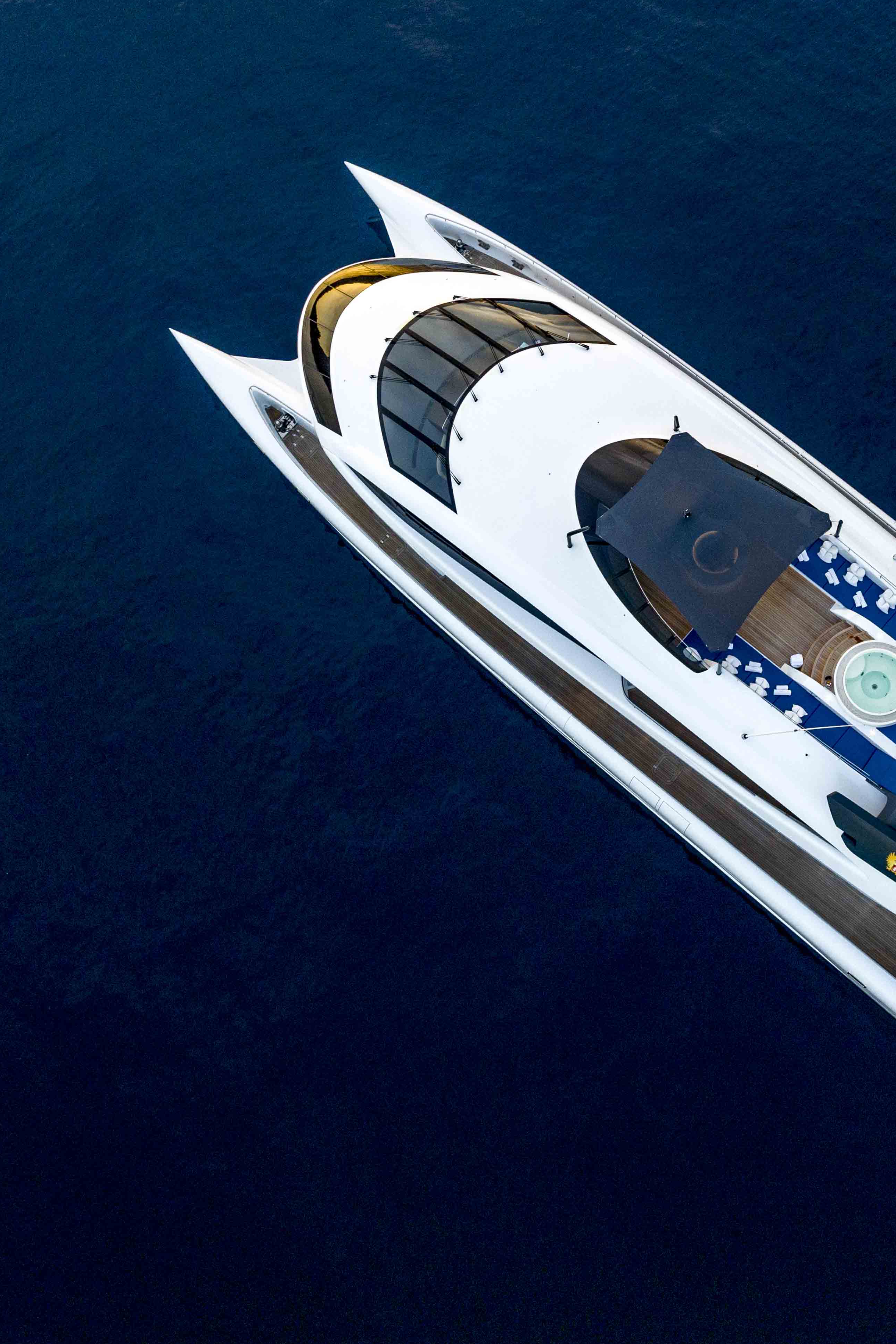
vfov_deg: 55.8
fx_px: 1269
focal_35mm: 34
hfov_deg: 36.7
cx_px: 785
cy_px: 672
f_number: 4.5
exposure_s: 1/160
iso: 100
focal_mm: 12.29
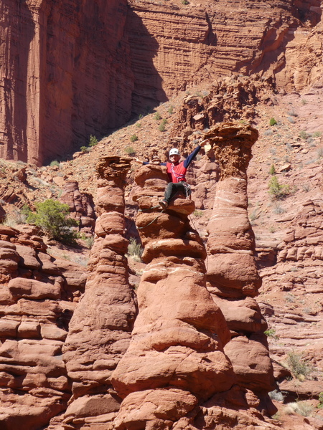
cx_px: 162
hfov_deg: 12.0
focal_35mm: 124
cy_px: 215
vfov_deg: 15.9
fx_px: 1543
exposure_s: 1/160
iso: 80
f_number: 5.2
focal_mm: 22.3
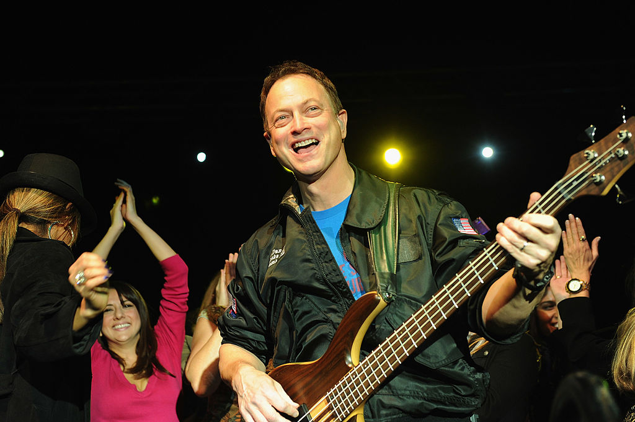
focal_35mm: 55
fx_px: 969
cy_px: 211
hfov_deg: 36.3
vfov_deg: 24.6
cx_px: 318
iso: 1250
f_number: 4
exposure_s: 1/500
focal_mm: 55
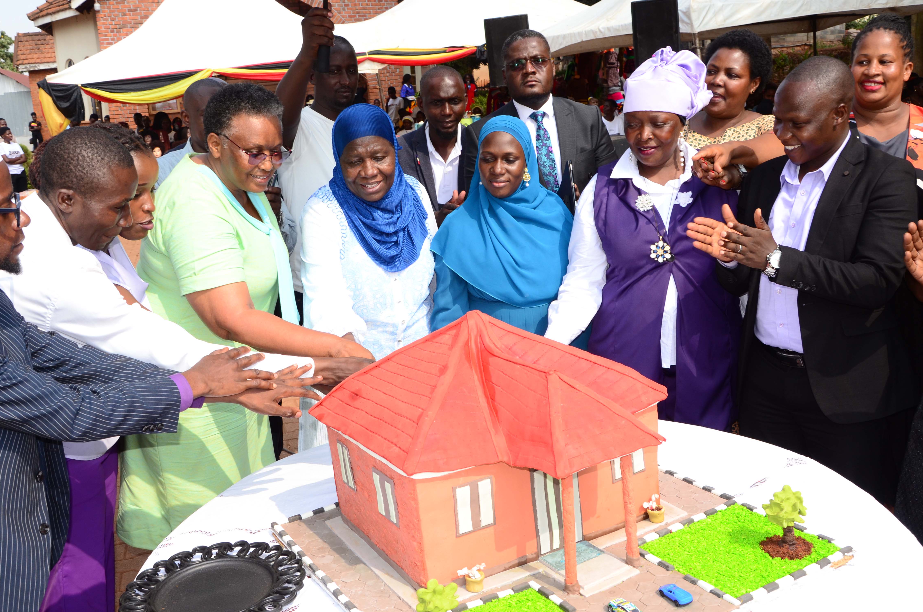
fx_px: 921
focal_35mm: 36
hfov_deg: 53.2
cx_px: 434
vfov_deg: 36.7
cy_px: 298
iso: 320
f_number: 7.1
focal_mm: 22
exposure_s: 1/320
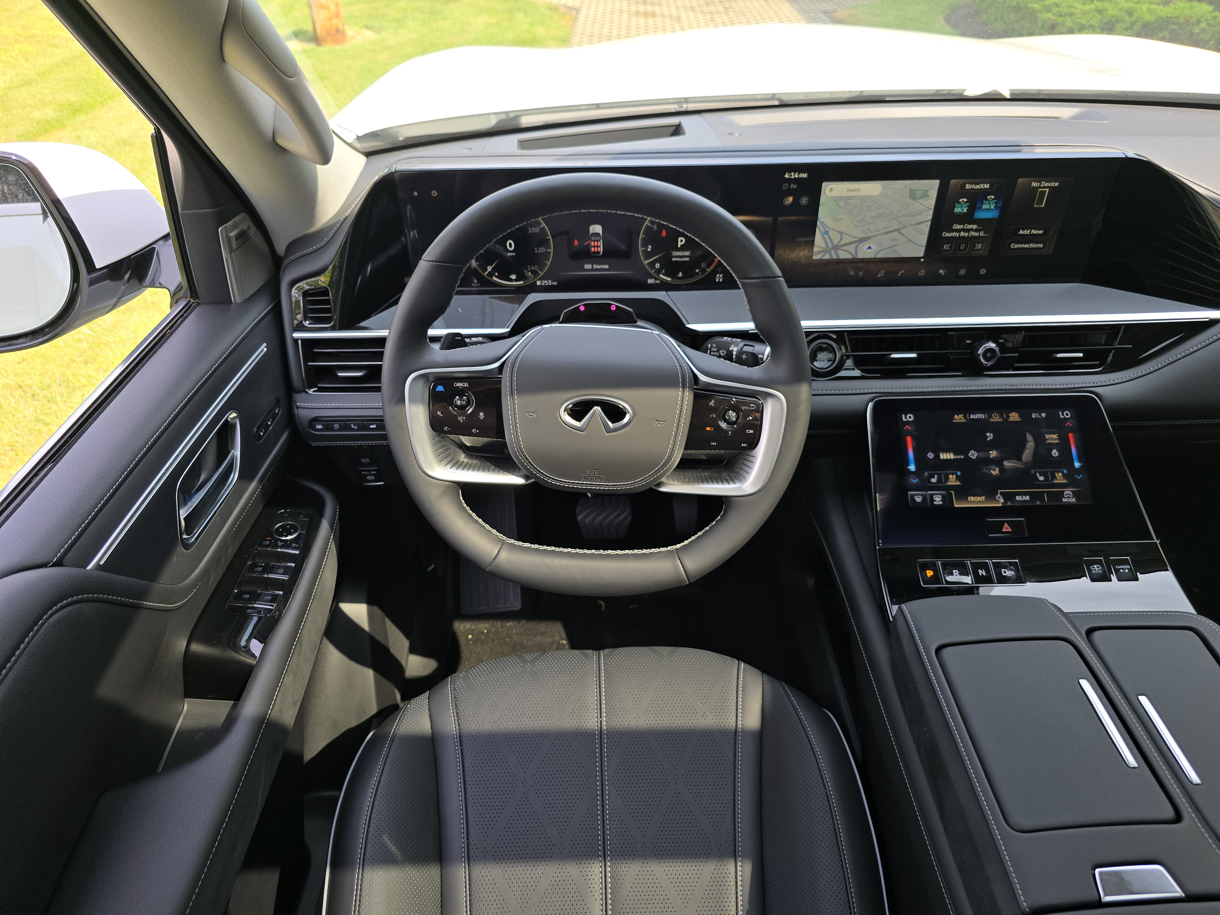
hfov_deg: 73.9
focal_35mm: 23
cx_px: 610
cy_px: 458
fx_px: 811
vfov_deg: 58.9
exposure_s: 1/180
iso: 16
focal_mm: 6.3
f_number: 1.7
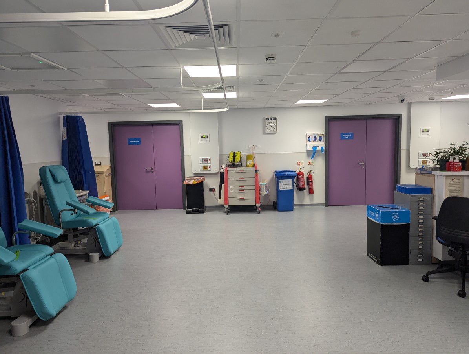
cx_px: 234
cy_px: 177
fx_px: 326
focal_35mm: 24
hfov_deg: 71.5
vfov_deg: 56.9
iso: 55
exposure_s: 1/100
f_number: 1.85
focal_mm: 6.81
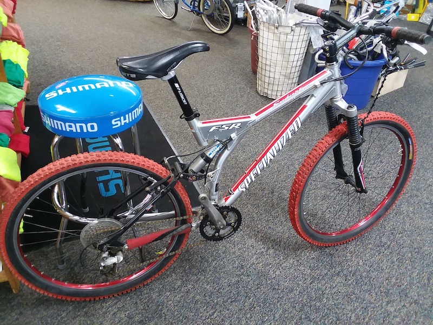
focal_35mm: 29
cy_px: 162
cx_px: 216
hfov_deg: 61.7
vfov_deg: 48.2
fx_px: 363
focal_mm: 2.47
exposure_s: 1/30
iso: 160
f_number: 1.9
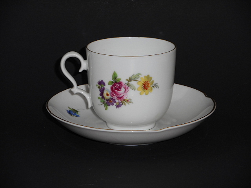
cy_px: 94
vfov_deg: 12.7
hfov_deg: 16.8
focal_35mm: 117
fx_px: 848
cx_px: 126
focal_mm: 20.9
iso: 80
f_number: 5.9
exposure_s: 1/60
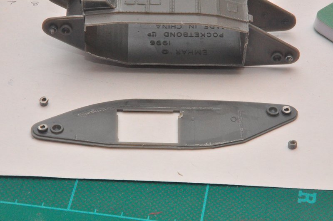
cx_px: 166
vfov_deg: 8.7
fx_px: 1455
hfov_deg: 13.1
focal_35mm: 158
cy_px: 110
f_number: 25
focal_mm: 105
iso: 3200
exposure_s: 1/60
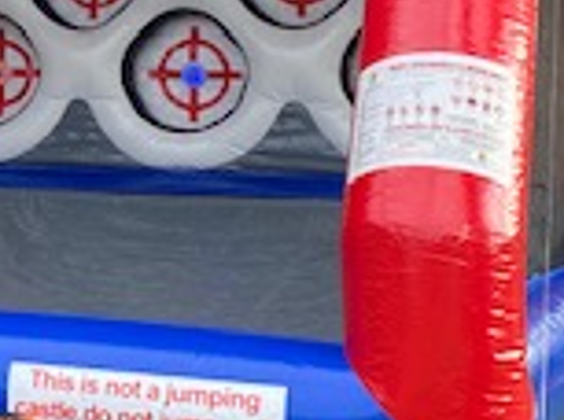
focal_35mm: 109
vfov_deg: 13.4
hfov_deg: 17.1
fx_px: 1772
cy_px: 33
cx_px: -159
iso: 40
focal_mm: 4.25
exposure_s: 1/121
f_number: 1.8
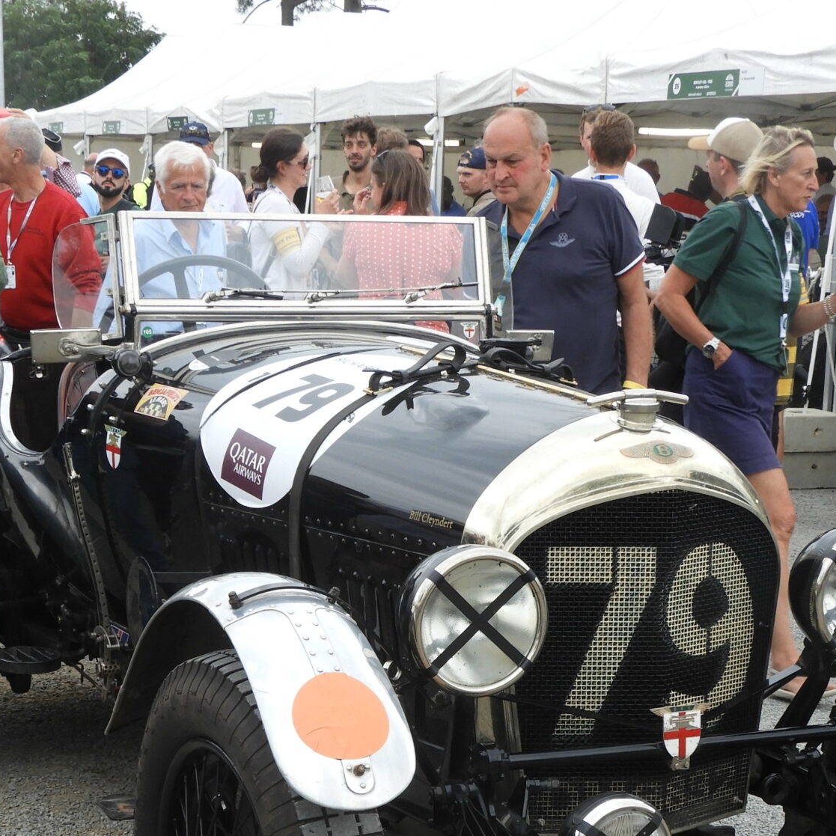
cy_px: 670
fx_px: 2213
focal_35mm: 81
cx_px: 390
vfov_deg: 21.1
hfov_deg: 21.4
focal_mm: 7.2
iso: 100
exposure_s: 1/200
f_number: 3.8
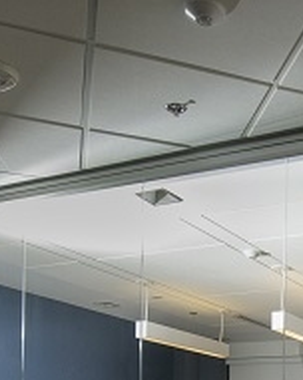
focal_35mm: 55
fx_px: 619
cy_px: 445
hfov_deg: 25.7
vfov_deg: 29.8
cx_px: 325
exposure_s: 1/100
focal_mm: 14
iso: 1250
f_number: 7.1
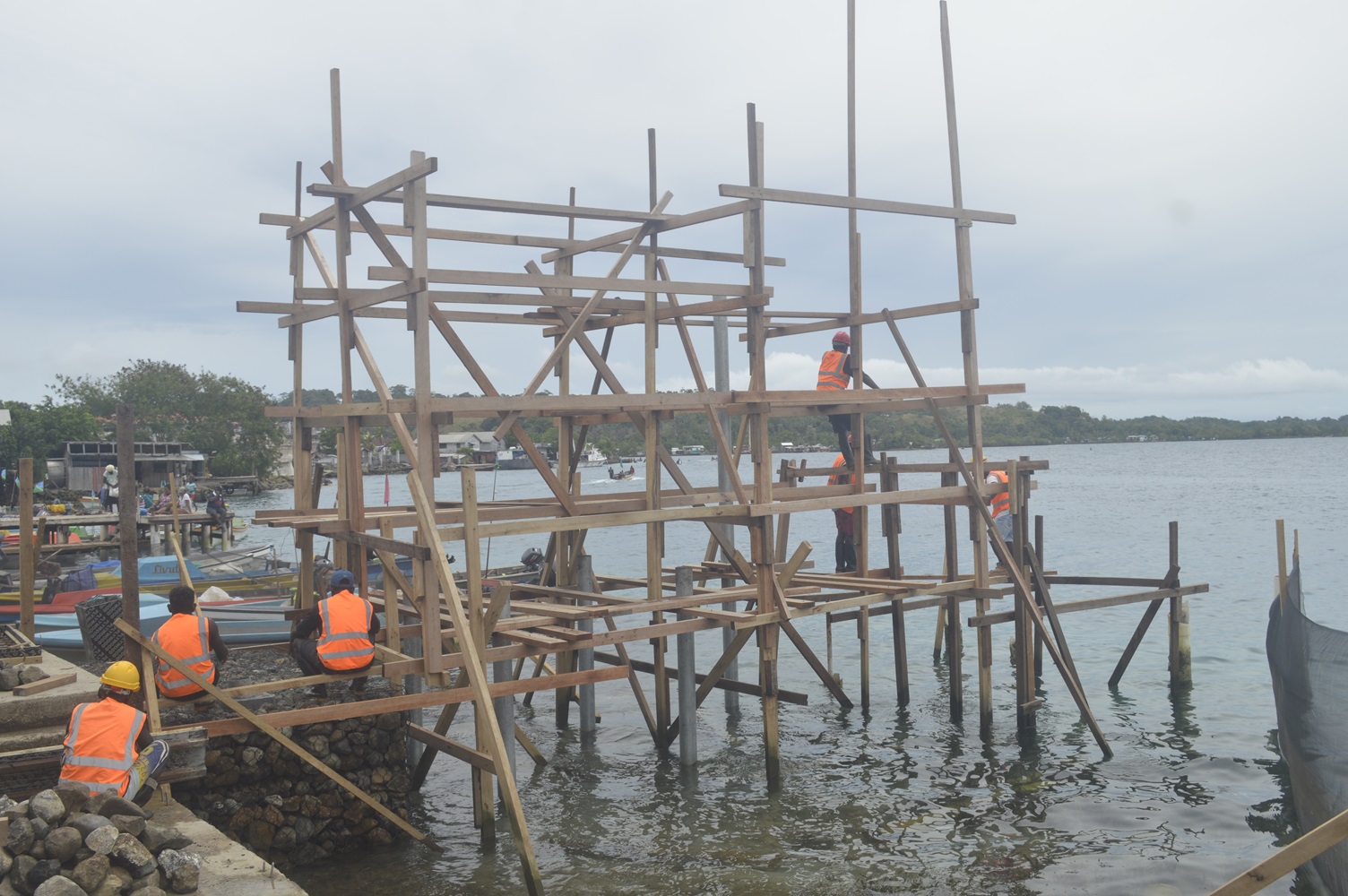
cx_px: 674
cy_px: 448
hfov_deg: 57.3
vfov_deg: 39.9
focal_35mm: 33
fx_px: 1235
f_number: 8
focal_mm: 22
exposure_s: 1/250
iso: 100
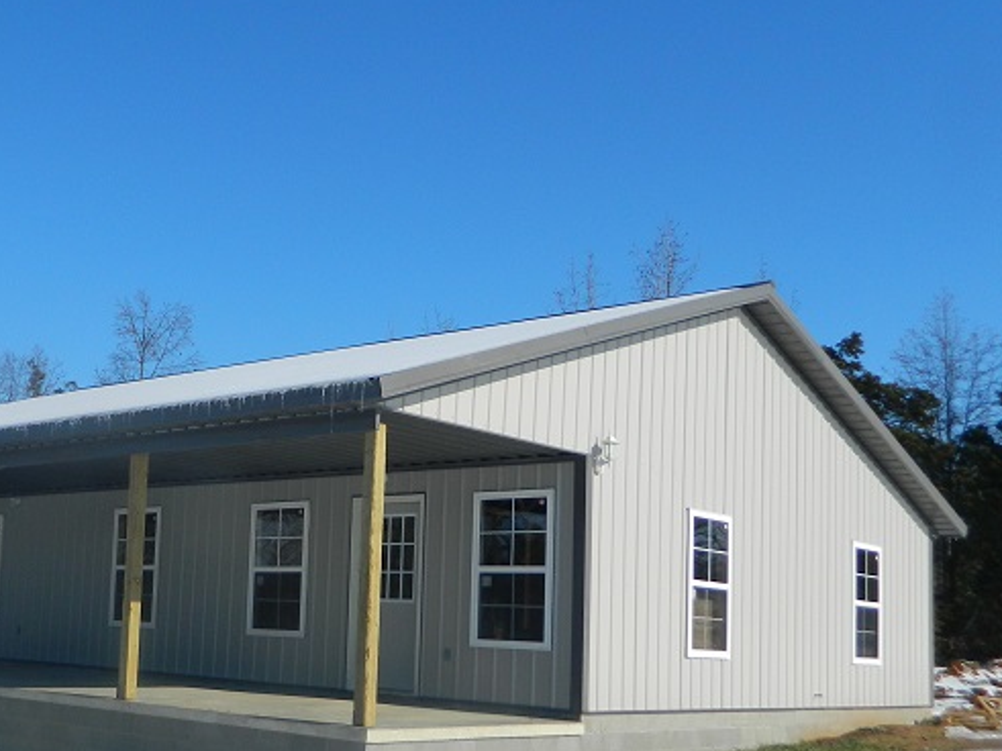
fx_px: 1273
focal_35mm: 44
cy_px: 473
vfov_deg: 32.7
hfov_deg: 42.0
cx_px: 282
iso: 80
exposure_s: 1/200
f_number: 8.7
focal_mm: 4.5
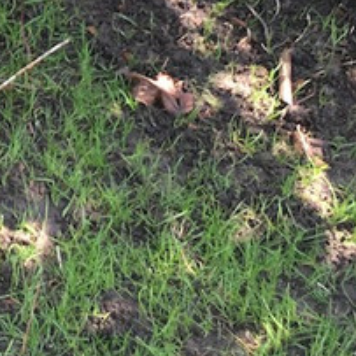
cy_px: -172
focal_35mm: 135
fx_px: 1571
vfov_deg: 12.3
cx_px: -210
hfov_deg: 12.2
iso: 40
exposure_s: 1/120
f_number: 2.2
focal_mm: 4.15
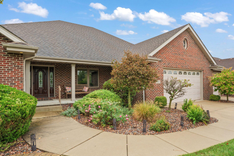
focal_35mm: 22
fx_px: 145
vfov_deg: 56.5
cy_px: 83
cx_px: 127
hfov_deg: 77.6
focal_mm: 20.3
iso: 640
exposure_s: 1/60
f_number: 9
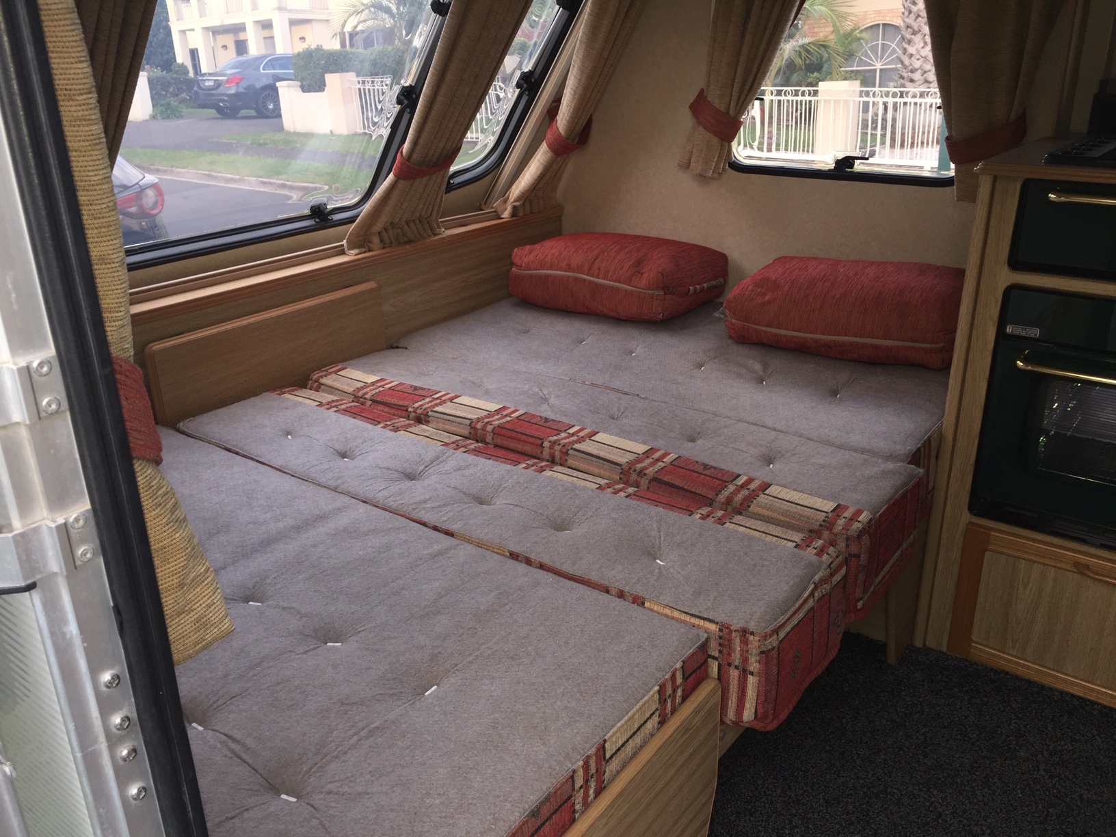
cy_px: 418
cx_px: 558
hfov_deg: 61.7
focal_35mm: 29
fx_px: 935
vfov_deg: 48.2
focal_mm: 4.15
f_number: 2.2
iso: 32
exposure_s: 1/47
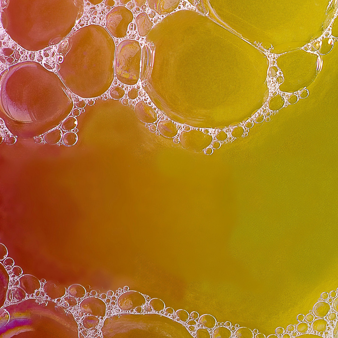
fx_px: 2298
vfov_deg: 8.4
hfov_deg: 8.3
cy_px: 243
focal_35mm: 208
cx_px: 393
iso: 100
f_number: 29
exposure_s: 1/125
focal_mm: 105
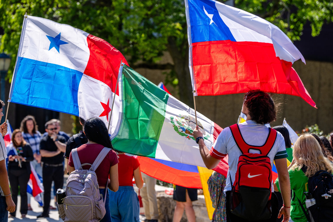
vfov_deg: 11.5
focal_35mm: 119
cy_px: 111
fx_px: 1101
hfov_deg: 17.2
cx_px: 166
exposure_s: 1/2000
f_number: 3.5
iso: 100
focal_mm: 119
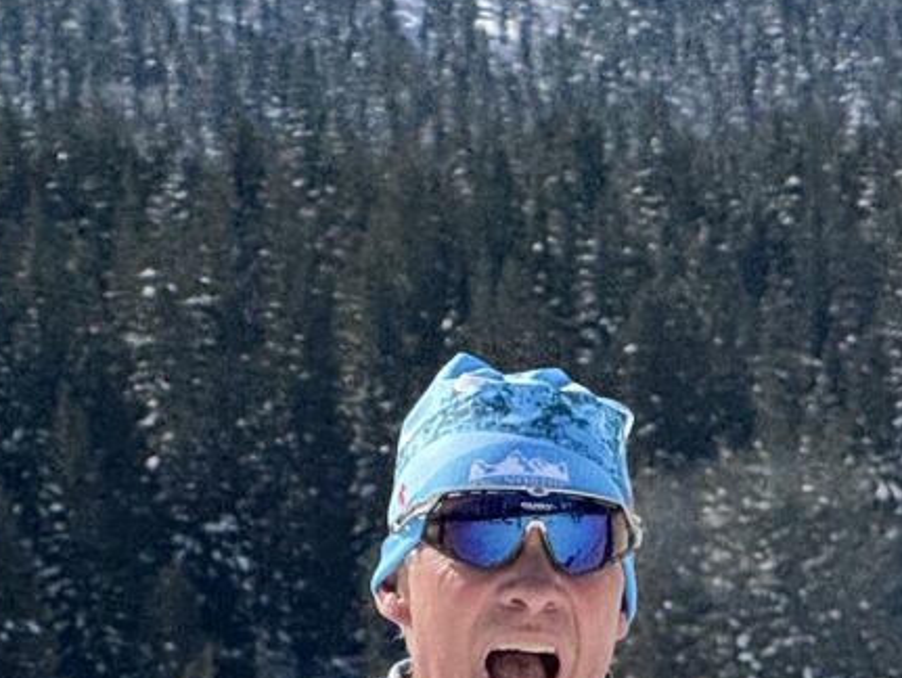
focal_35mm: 359
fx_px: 9362
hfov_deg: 5.5
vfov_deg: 4.1
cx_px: 80
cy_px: 718
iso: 64
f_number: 2.8
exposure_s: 1/3344
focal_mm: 15.66
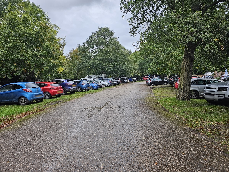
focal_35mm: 23
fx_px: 152
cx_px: 114
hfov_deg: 73.9
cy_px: 86
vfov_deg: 58.9
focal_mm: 6.3
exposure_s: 1/180
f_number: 1.7
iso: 25
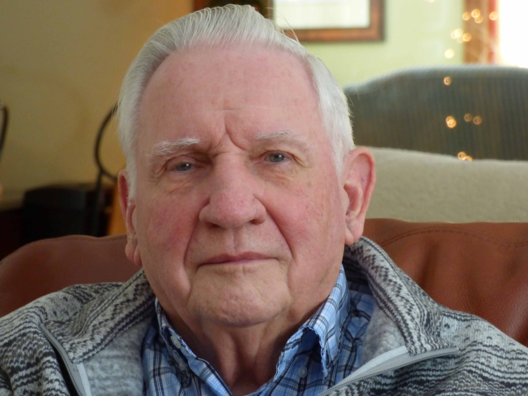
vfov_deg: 6.3
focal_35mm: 236
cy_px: 198
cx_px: 264
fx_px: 3600
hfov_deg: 8.4
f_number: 5.5
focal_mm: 42.35
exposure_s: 1/6
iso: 640
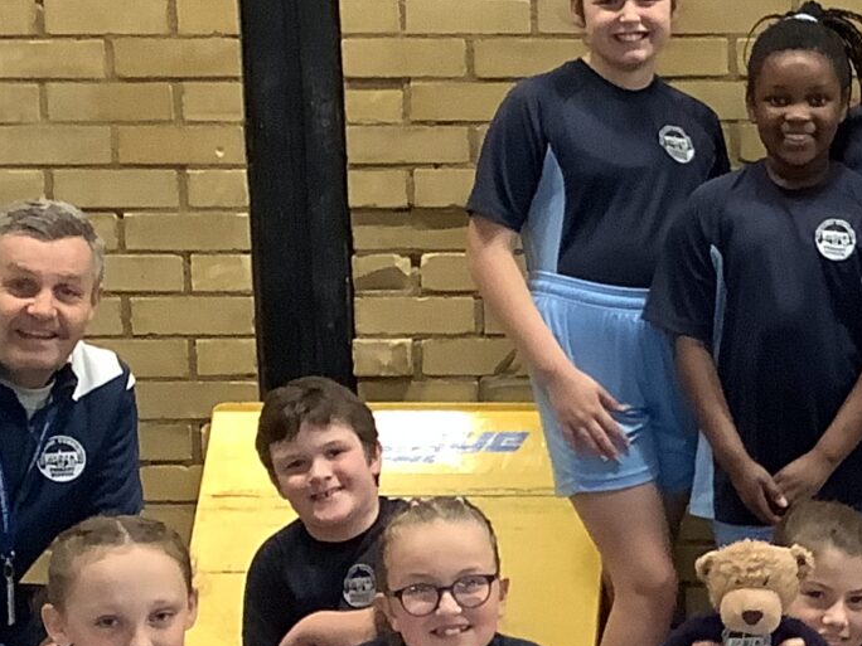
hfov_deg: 16.3
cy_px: 441
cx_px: 1007
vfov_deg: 12.7
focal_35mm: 116
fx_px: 2889
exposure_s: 1/50
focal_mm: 3.3
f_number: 2.4
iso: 200
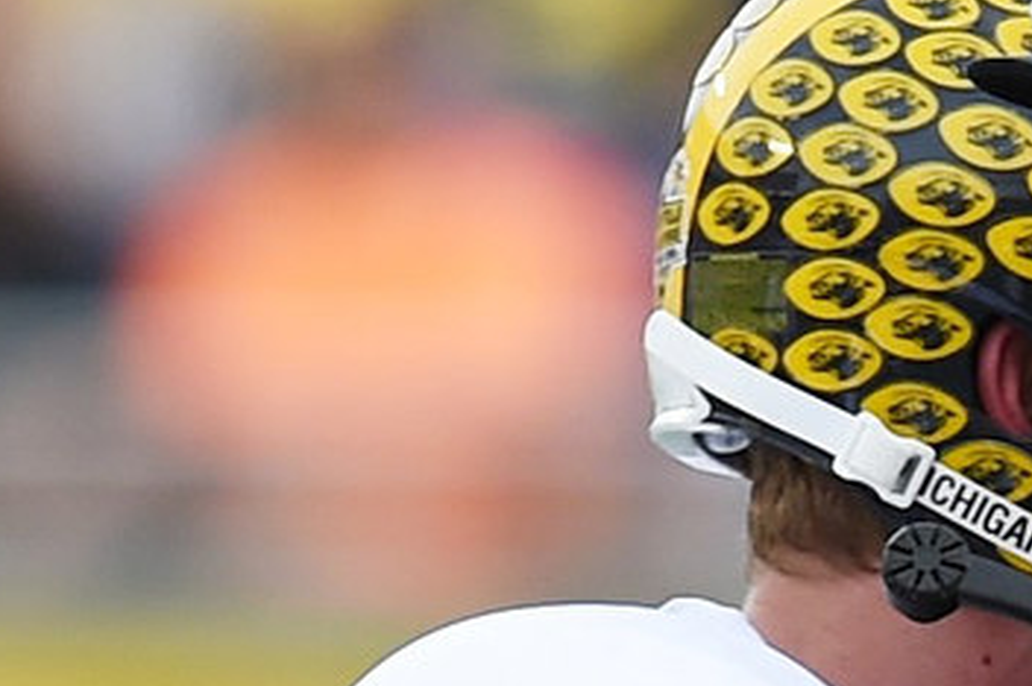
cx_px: 522
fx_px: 52066
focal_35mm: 1818
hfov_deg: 1.1
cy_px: 1312
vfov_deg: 0.8
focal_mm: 400
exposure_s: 1/1600
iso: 500
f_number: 4
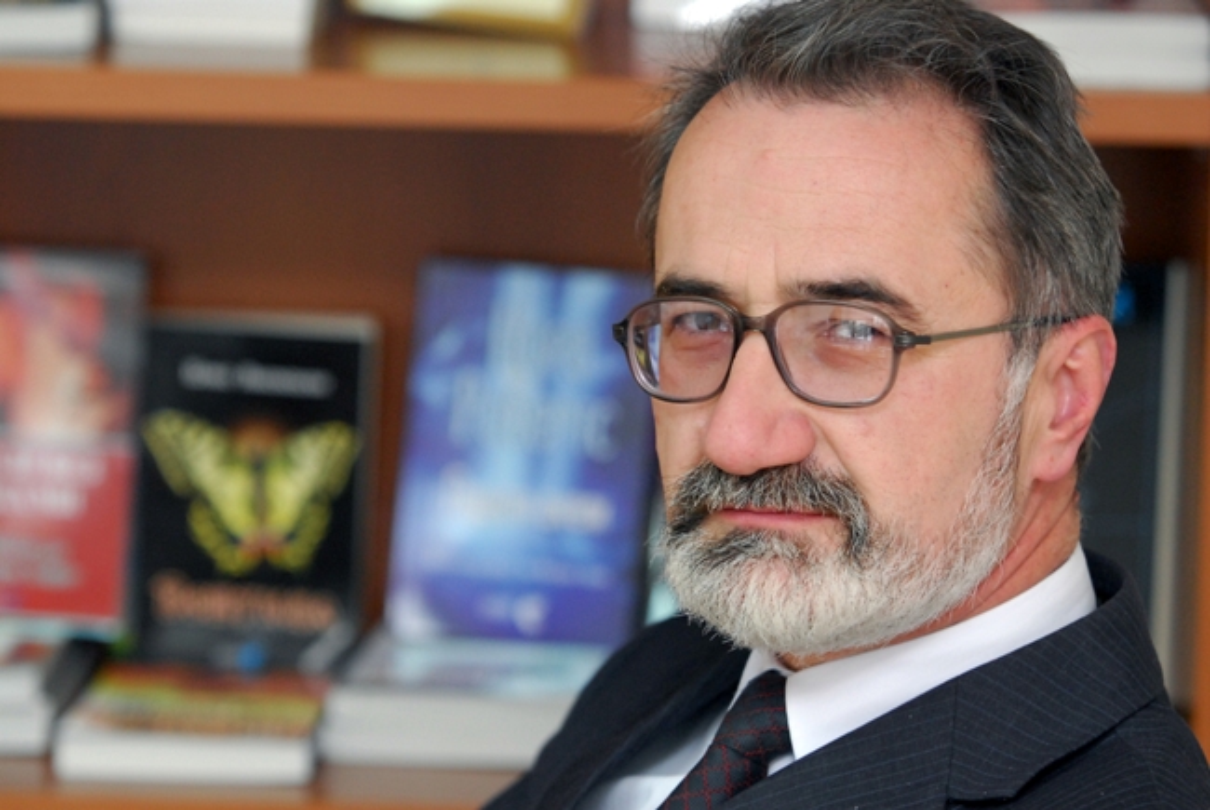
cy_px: 405
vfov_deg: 8.2
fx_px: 5653
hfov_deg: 12.2
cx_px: 605
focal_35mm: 168
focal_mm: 112
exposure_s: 1/60
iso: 800
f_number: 3.5
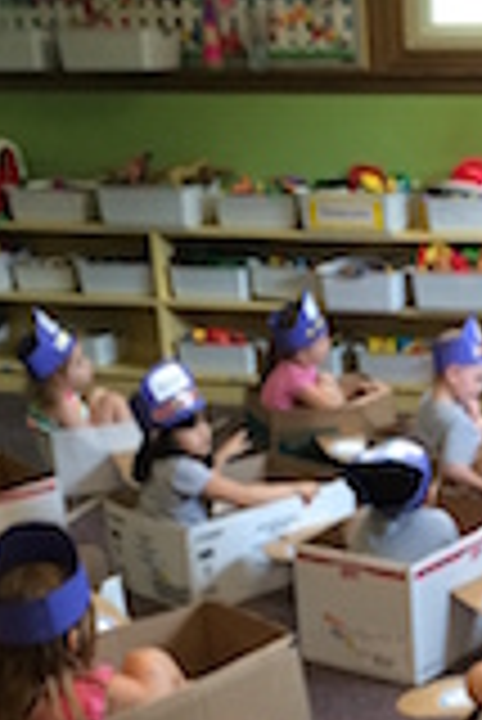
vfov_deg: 25.5
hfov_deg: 16.8
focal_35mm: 78
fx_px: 1563
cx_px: 568
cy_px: 590
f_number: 2.2
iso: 64
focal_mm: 4.12
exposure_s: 1/30
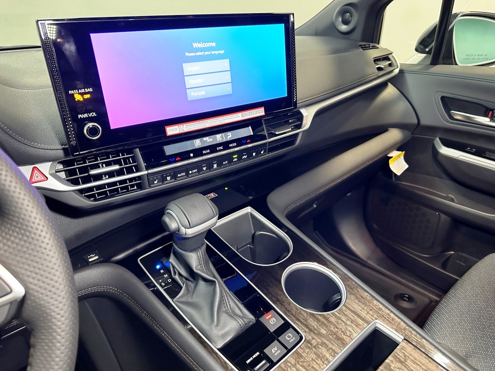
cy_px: 186
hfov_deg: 71.6
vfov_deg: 56.8
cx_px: 248
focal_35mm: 24
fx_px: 343
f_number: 1.78
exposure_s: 1/40
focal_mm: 6.86
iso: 640
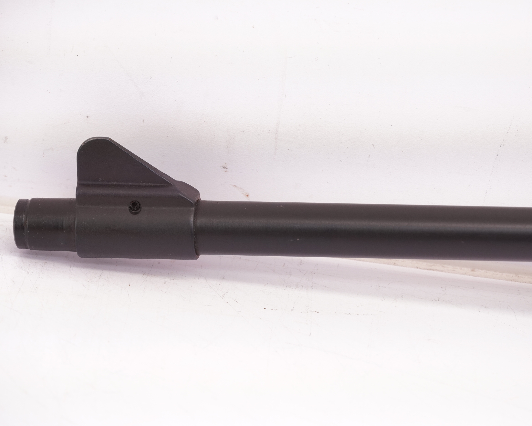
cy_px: 215
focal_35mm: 191
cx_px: 334
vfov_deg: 8.1
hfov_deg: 10.1
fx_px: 3001
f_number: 6.3
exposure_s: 1/80
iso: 500
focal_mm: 105
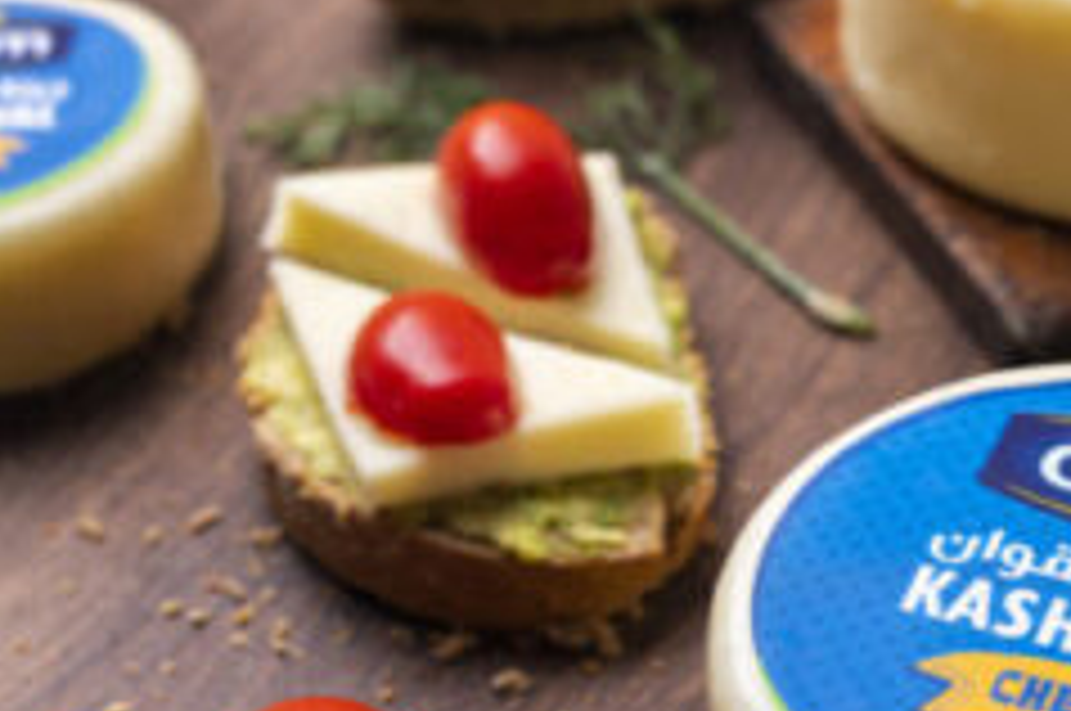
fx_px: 2496
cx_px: 716
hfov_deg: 24.1
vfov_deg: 16.1
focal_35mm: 84
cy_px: 544
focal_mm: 50
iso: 64
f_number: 4.5
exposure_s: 1/160
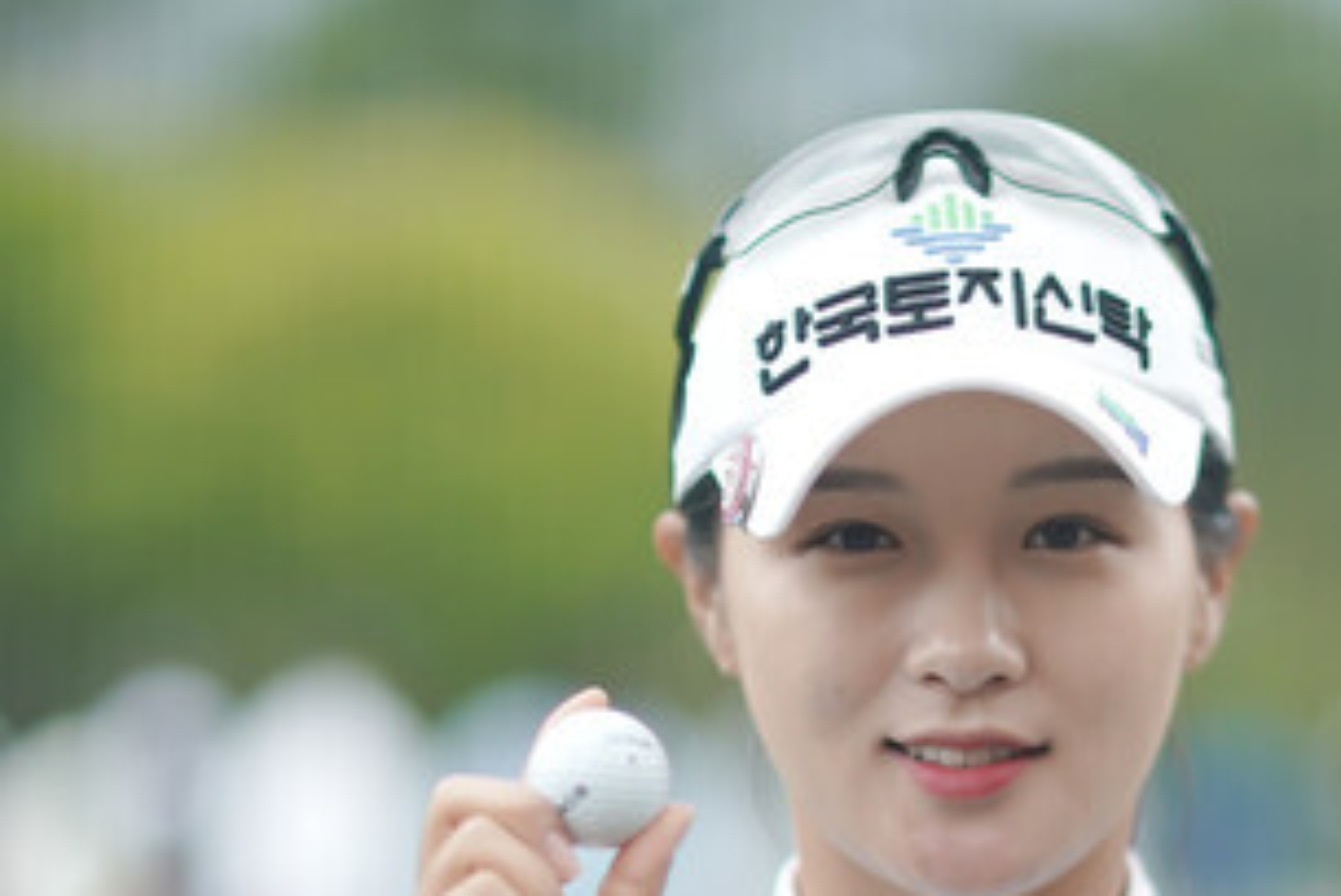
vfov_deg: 8.2
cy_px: 839
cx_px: 932
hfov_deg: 12.3
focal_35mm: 167
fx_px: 6227
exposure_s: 1/10000
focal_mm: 85
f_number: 1.2
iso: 400
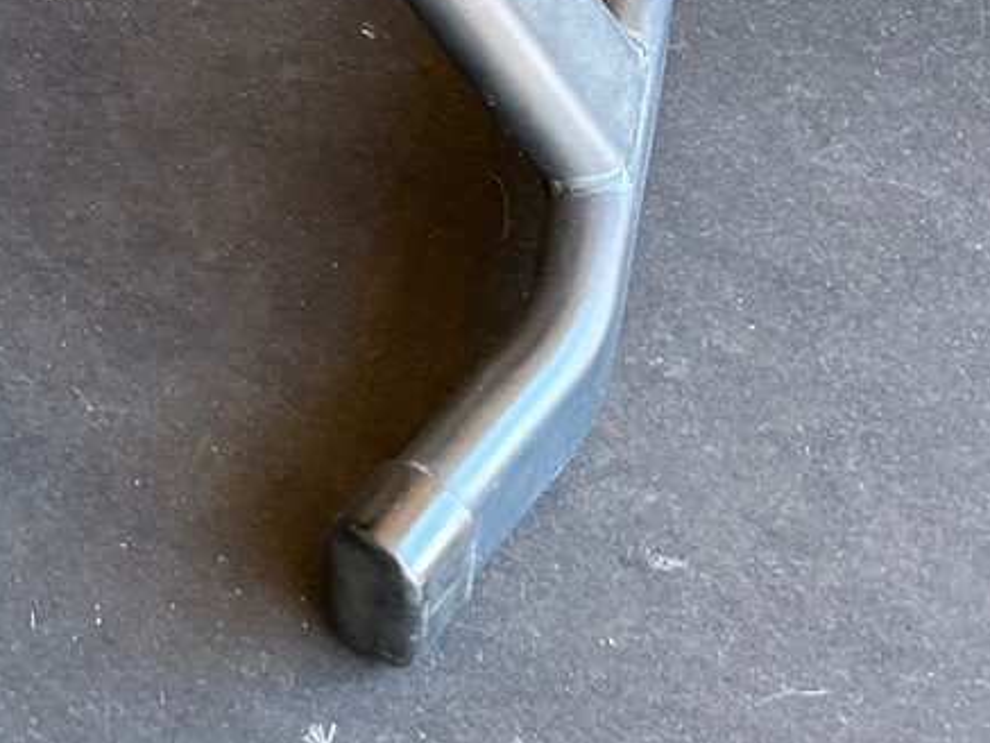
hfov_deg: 14.7
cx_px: -714
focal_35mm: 120
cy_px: -387
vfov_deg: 11.8
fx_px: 3433
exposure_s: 1/121
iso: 100
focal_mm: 5.7
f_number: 1.5
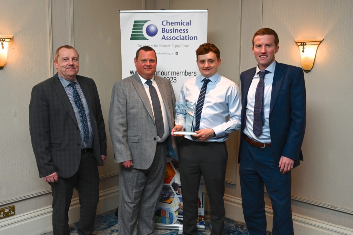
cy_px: 118
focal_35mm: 36
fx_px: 353
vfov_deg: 36.8
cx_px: 176
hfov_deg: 53.2
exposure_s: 1/160
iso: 3200
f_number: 5
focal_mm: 36
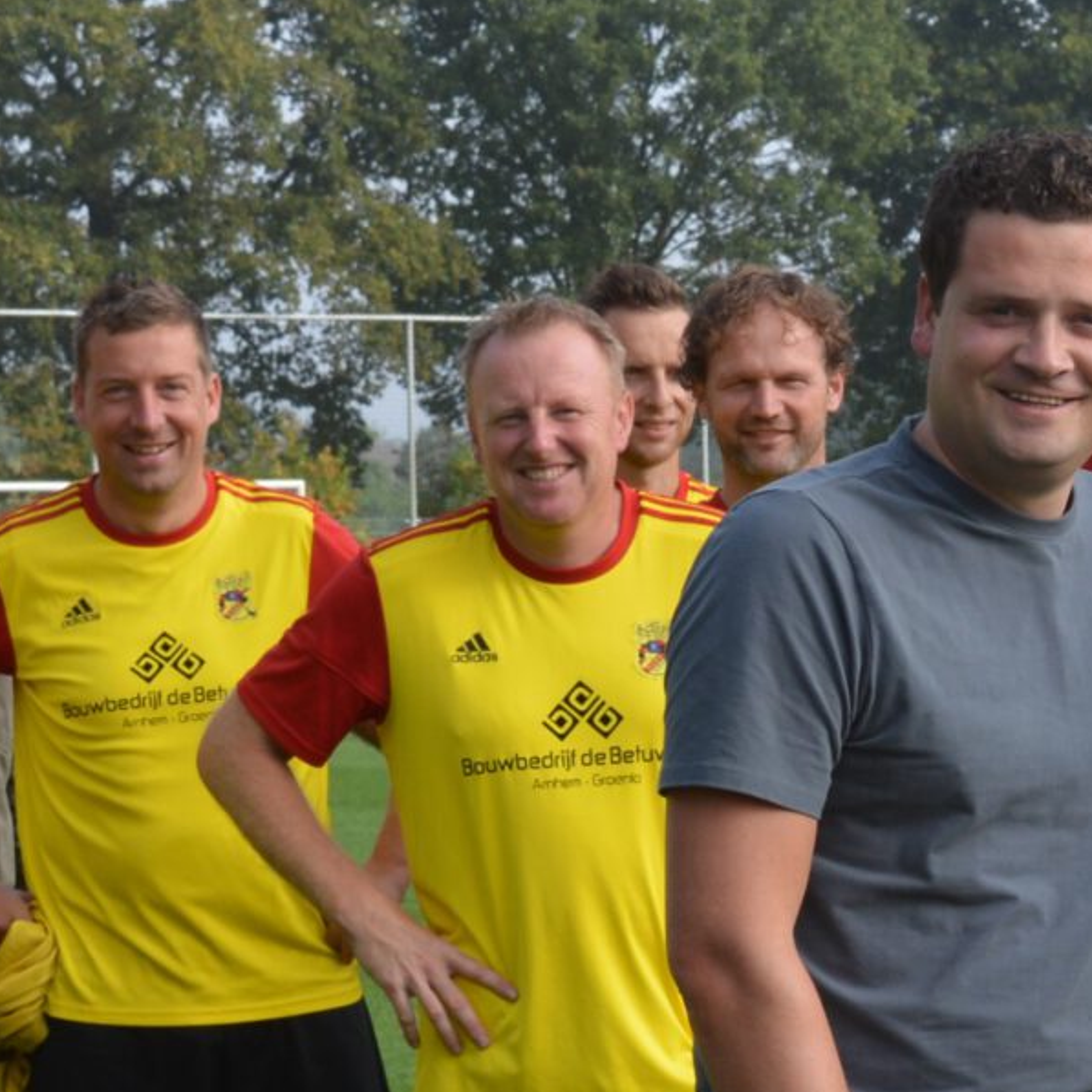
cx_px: 1337
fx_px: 4675
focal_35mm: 131
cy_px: 993
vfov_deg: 13.2
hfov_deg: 13.0
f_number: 8
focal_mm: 24
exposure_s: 1/125
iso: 100
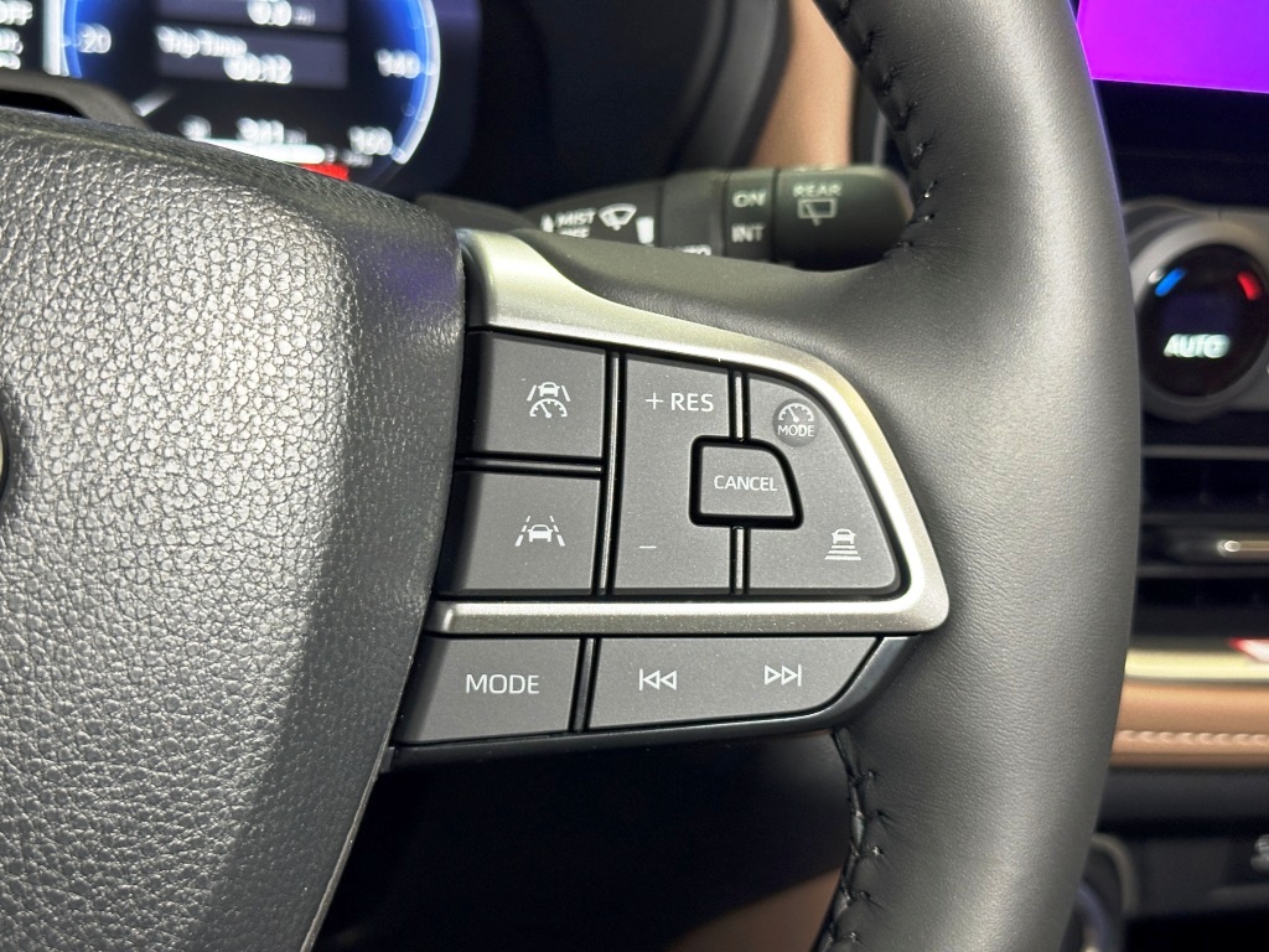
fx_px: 1760
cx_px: 634
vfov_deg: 30.3
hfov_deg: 39.7
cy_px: 476
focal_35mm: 48
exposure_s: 1/40
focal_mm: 6.86
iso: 320
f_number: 1.78
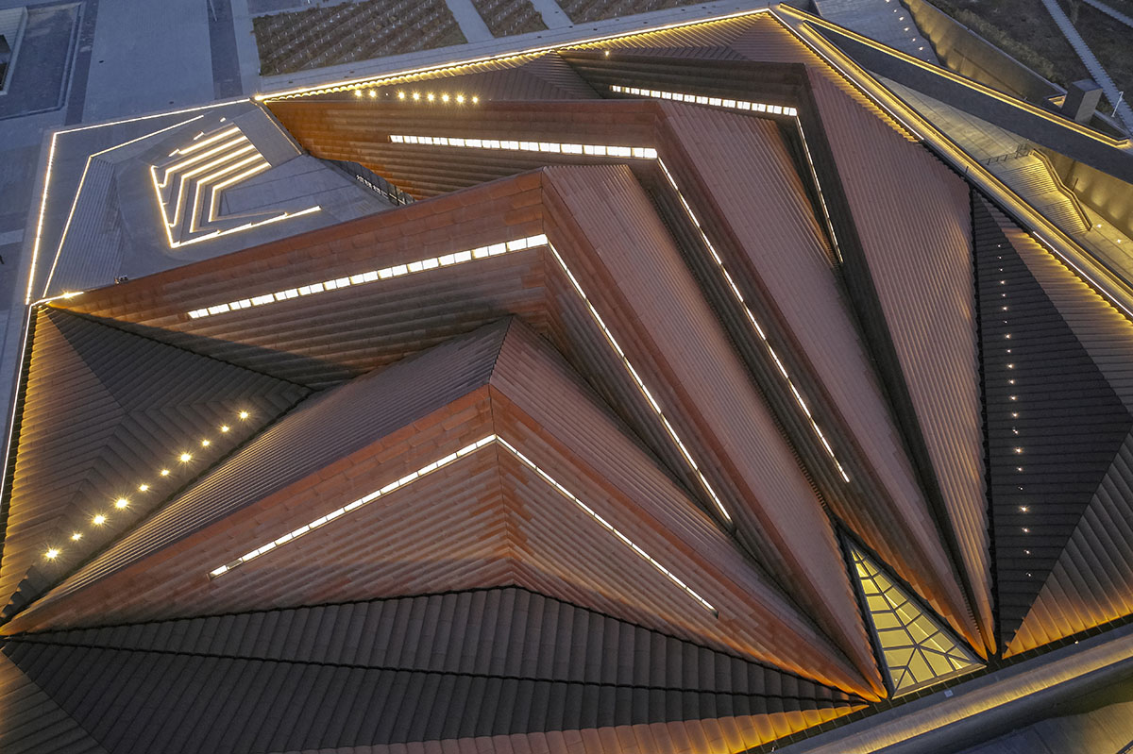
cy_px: 377
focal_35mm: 28
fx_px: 881
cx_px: 566
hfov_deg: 65.5
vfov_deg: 46.4
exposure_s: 1/10
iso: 800
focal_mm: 10.26
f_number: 2.8
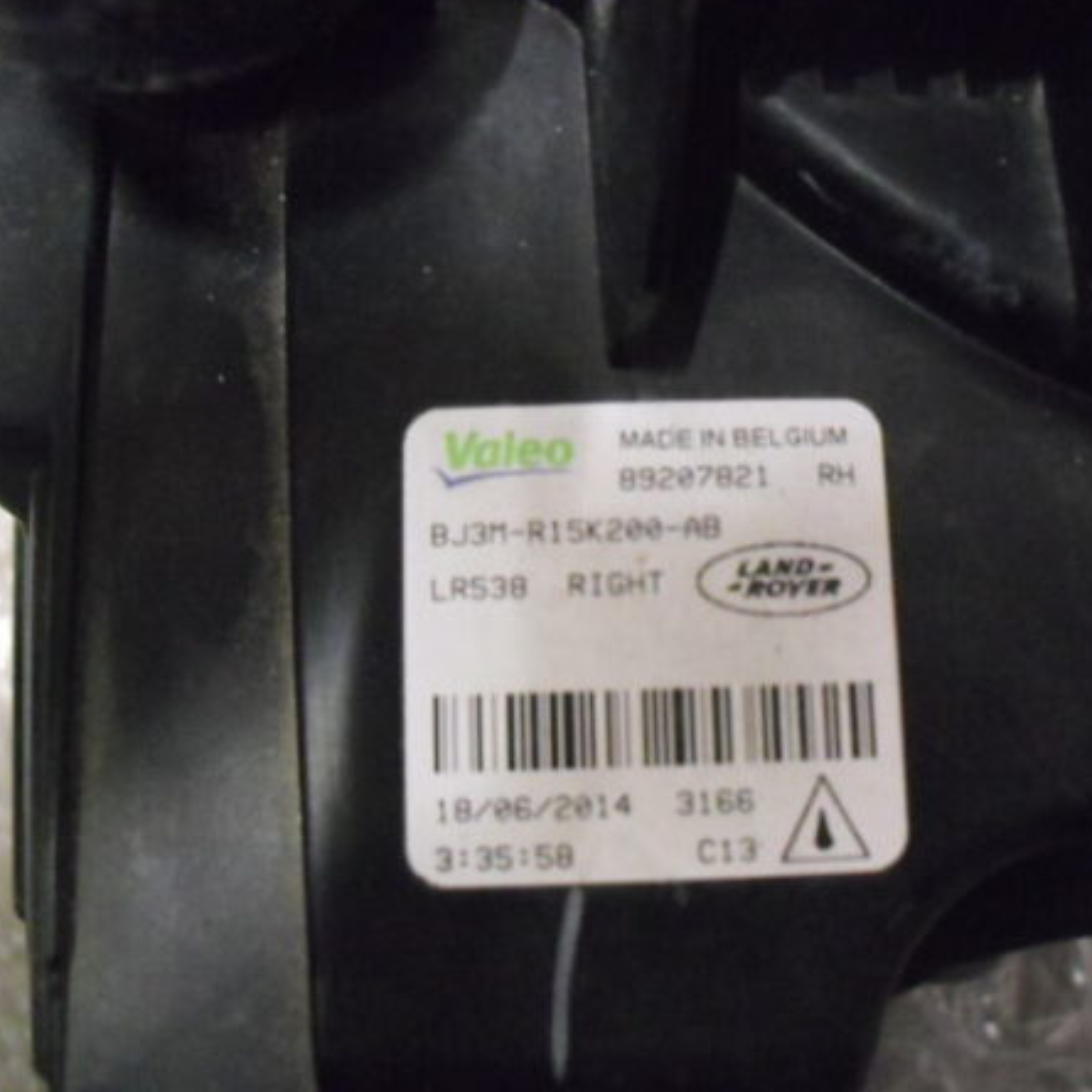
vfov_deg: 39.2
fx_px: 1535
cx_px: 662
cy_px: 544
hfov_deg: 39.0
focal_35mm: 43
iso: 800
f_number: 3.1
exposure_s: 1/50
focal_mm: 6.3
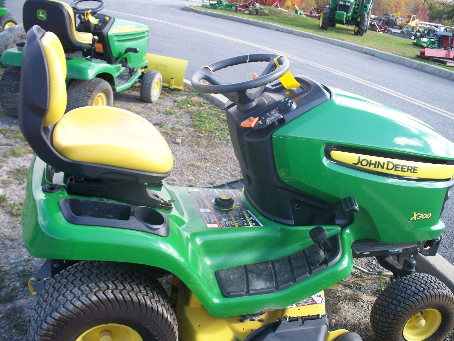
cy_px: 170
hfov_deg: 51.4
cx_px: 227
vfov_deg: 39.7
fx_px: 472
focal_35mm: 36
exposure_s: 1/160
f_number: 2.8
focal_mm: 7.54
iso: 64
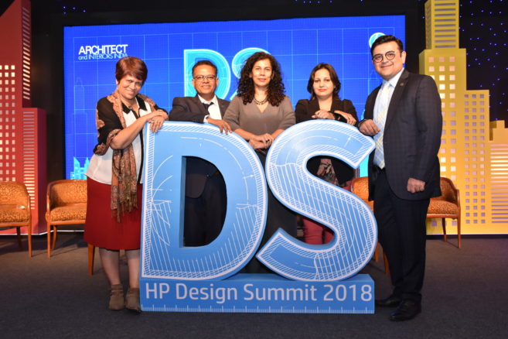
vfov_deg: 40.0
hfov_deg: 57.2
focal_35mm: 33
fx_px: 466
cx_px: 254
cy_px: 170
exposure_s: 1/125
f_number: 5.6
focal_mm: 22
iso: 800
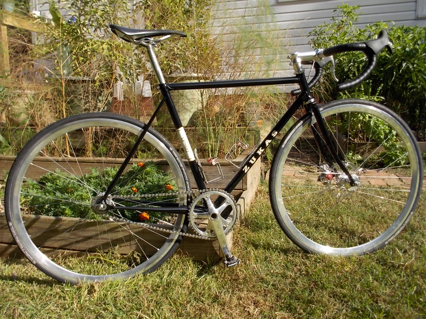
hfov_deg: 61.7
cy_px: 160
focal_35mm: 29
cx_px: 213
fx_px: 357
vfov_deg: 48.2
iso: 80
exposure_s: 1/500
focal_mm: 4.1
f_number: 3.3
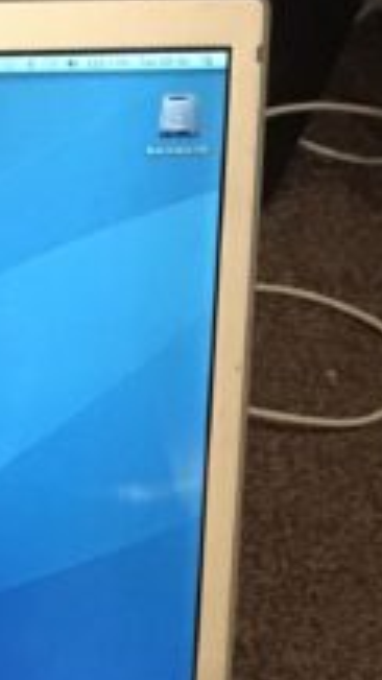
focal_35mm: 124
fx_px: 2234
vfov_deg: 16.3
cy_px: 915
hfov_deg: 8.9
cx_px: -504
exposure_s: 1/17
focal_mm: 4.15
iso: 320
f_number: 2.2
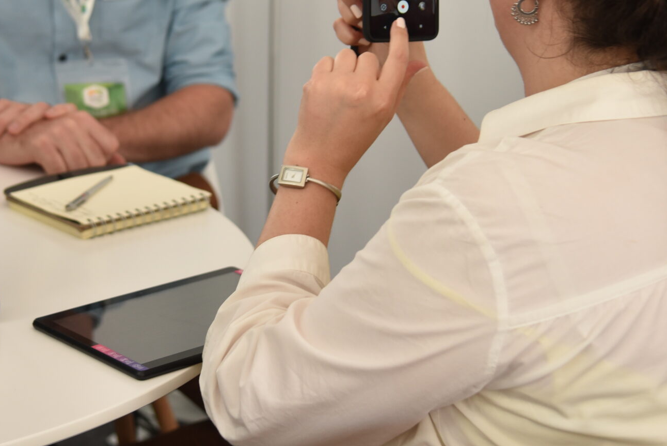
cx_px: 227
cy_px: 12
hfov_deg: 19.8
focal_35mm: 103
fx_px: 1909
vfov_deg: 13.2
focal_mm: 52
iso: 560
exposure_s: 1/60
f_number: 4
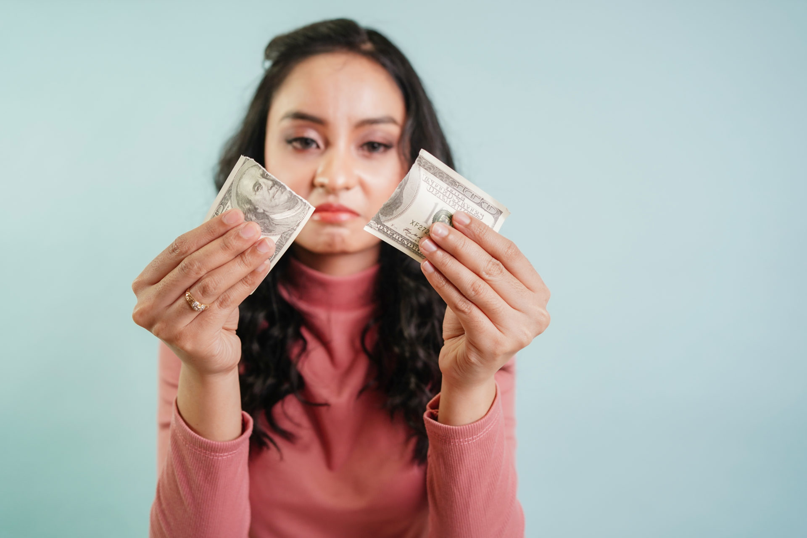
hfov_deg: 54.4
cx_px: 404
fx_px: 785
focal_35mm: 35
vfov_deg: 37.9
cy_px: 269
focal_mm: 35
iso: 500
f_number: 3.5
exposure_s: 1/60
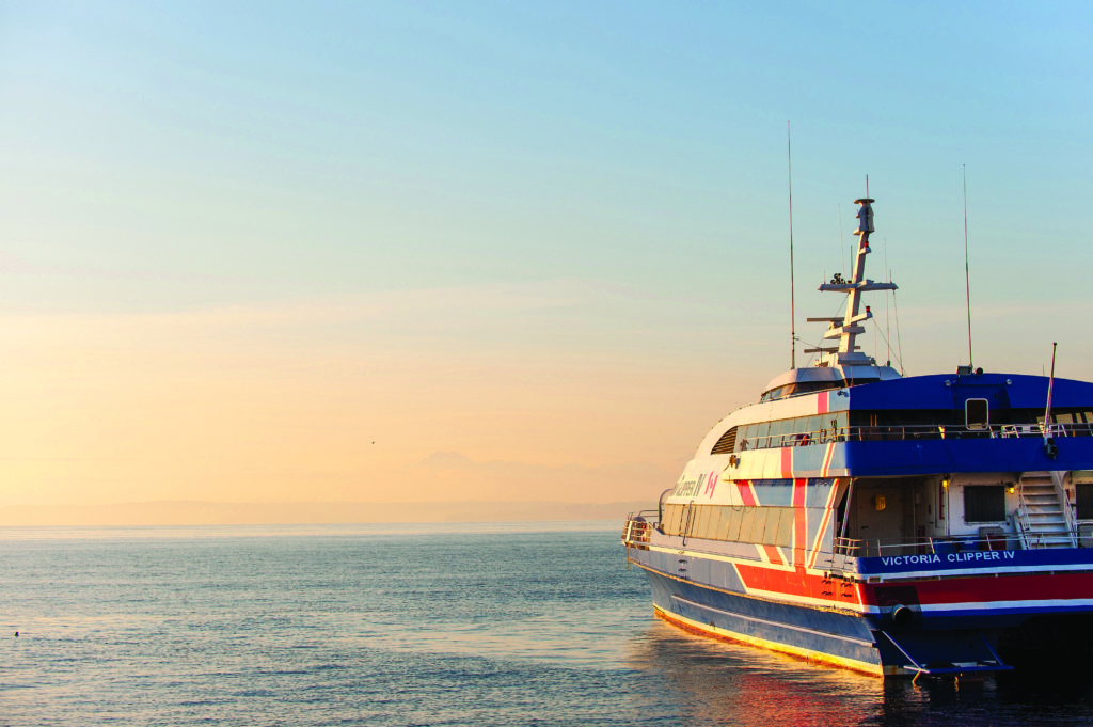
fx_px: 2124
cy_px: 364
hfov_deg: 28.9
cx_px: 546
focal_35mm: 70
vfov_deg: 19.4
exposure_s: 1/1250
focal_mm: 70
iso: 200
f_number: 4
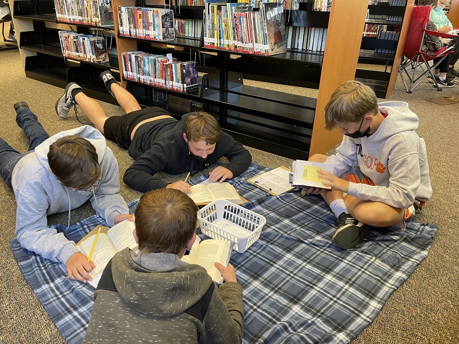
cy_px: 172
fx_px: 345
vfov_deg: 53.1
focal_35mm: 26
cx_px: 230
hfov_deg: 67.3
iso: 250
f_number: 1.6
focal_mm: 4.2
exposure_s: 1/60
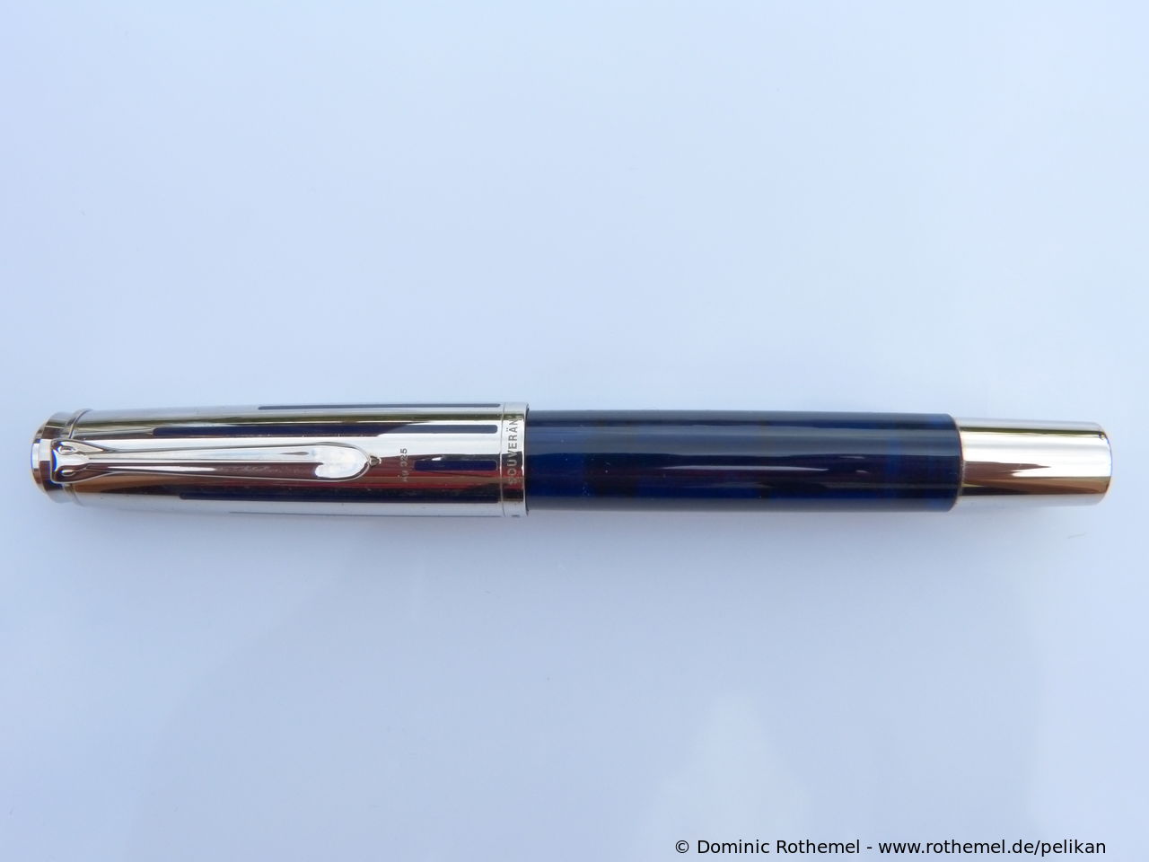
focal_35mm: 32
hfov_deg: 56.8
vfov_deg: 44.2
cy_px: 431
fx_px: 1062
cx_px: 574
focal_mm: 5.7
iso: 400
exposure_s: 1/125
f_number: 8
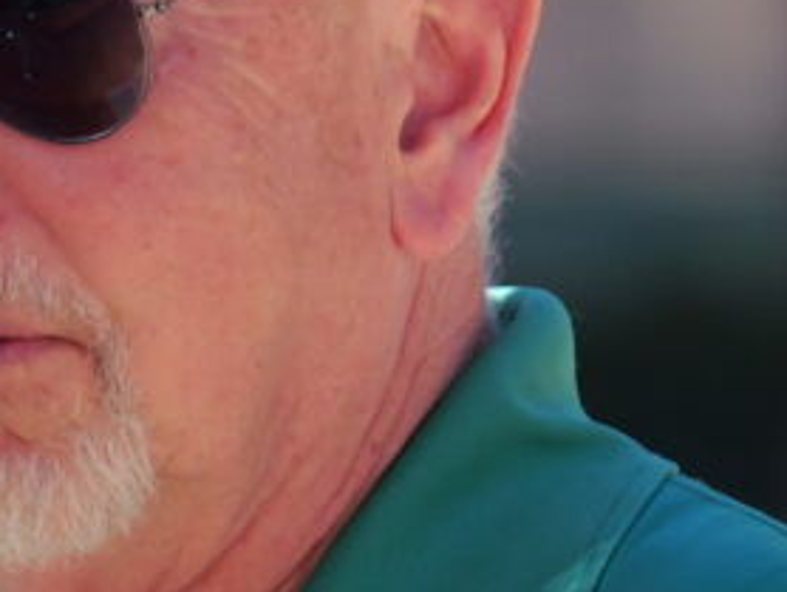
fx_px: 37705
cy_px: 370
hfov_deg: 1.2
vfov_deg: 0.9
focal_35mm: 1657
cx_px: 65
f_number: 4.5
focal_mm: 150
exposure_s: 1/640
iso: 250
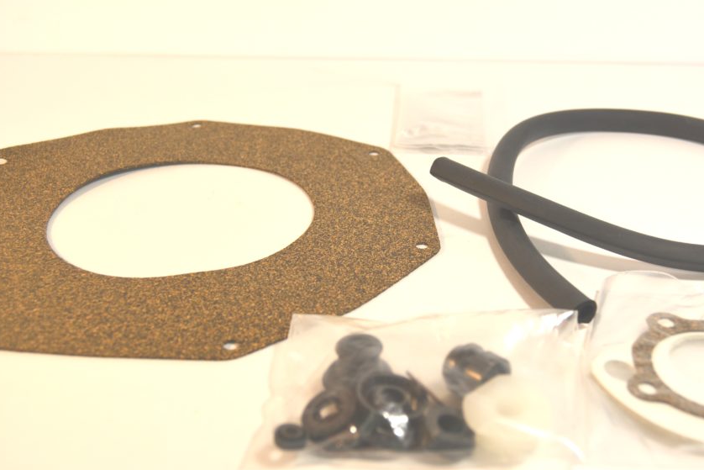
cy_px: 240
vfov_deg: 24.6
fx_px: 1076
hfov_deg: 36.2
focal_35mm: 55
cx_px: 409
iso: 200
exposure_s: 1/60
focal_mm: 30
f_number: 5.6
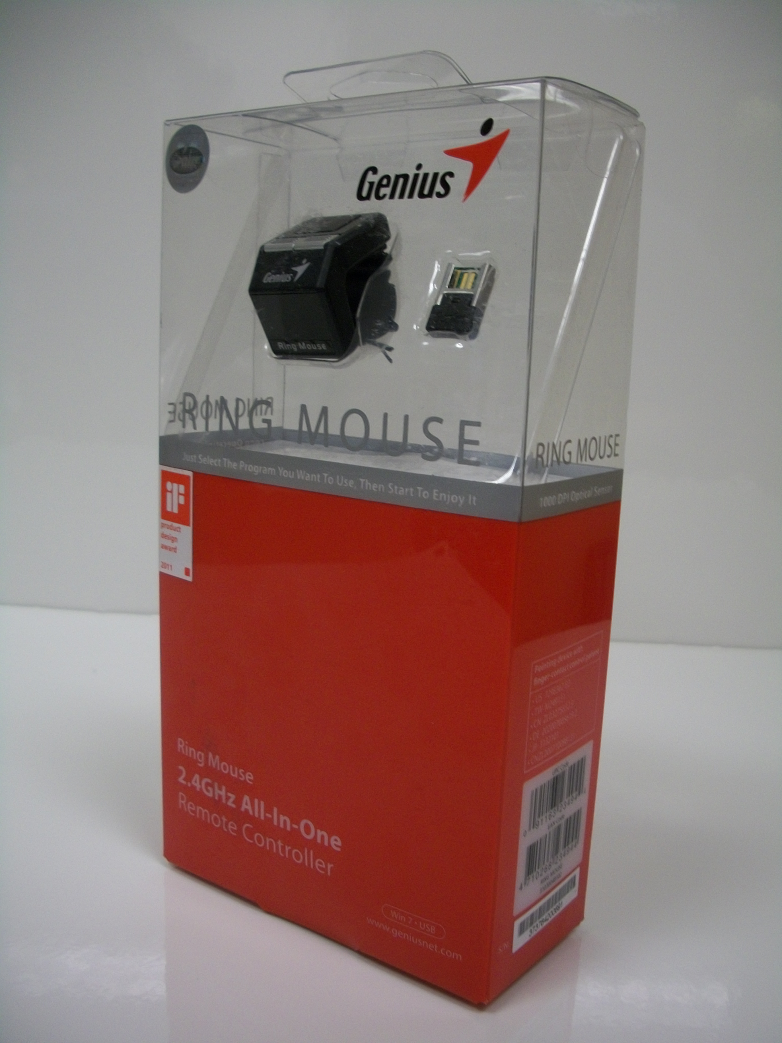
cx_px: 391
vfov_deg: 52.6
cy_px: 522
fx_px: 1054
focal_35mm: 35
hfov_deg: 40.7
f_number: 3.1
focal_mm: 6.3
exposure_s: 1/30
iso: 160
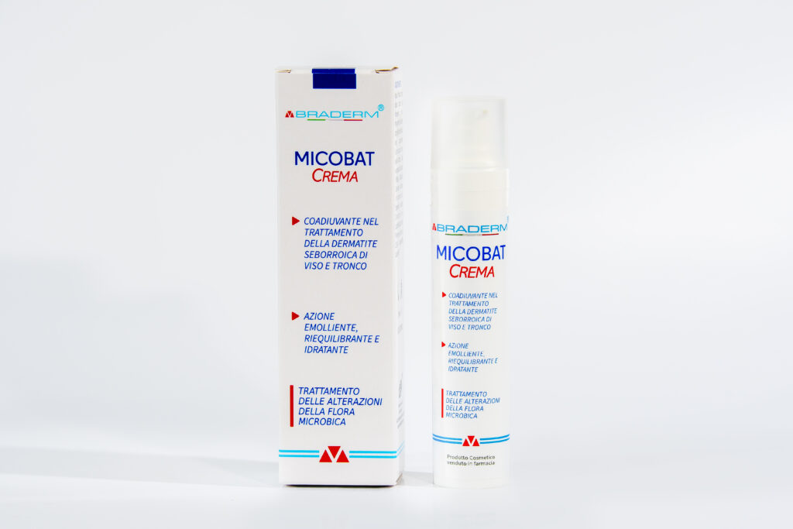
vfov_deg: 11.7
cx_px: 396
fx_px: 2577
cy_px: 264
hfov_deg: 17.5
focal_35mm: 117
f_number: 5.6
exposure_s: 1/200
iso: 100
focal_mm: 78
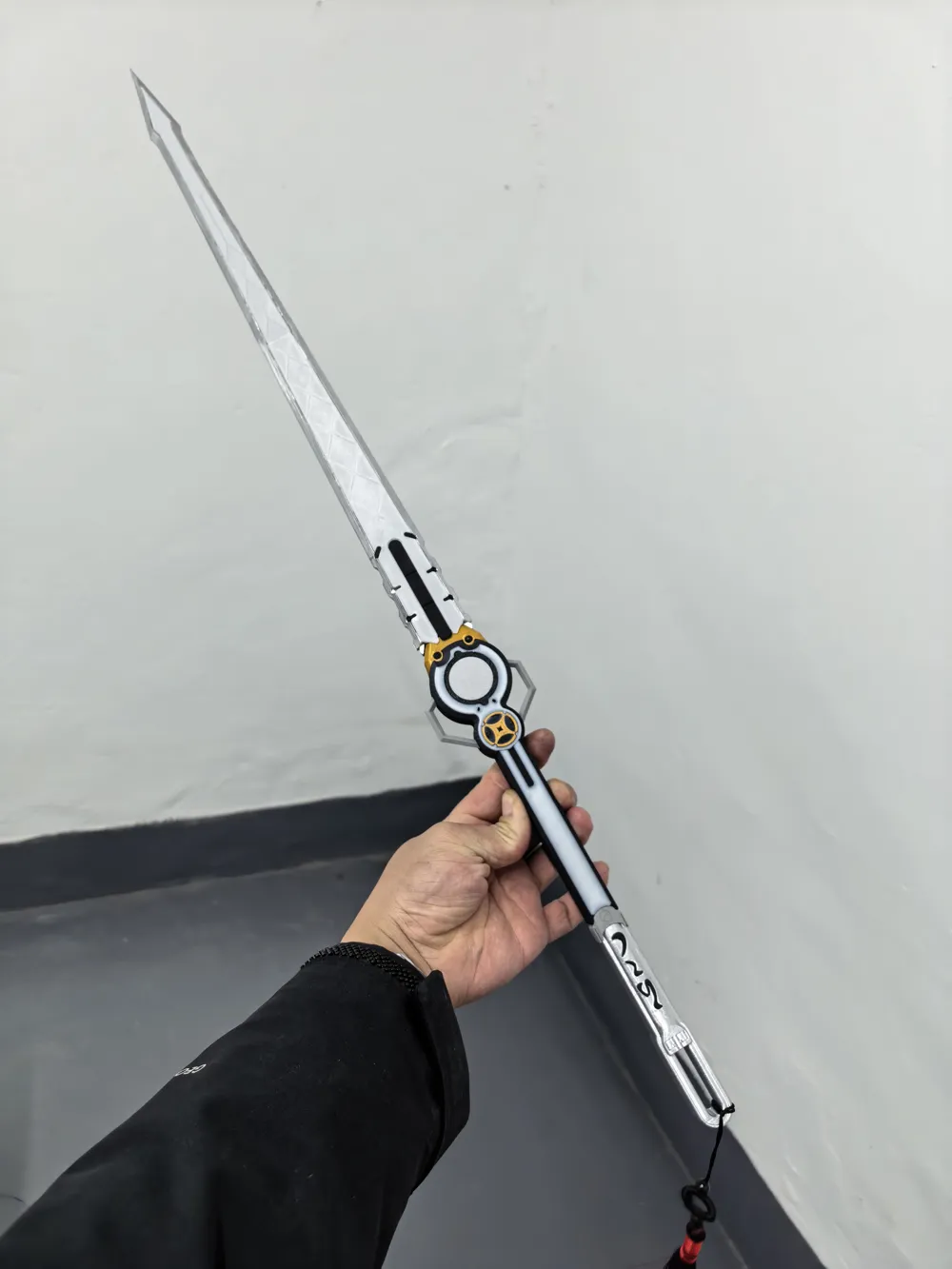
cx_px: 476
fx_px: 880
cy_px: 634
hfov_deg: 56.8
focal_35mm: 24
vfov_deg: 71.6
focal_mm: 5.75
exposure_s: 1/50
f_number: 2
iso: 250
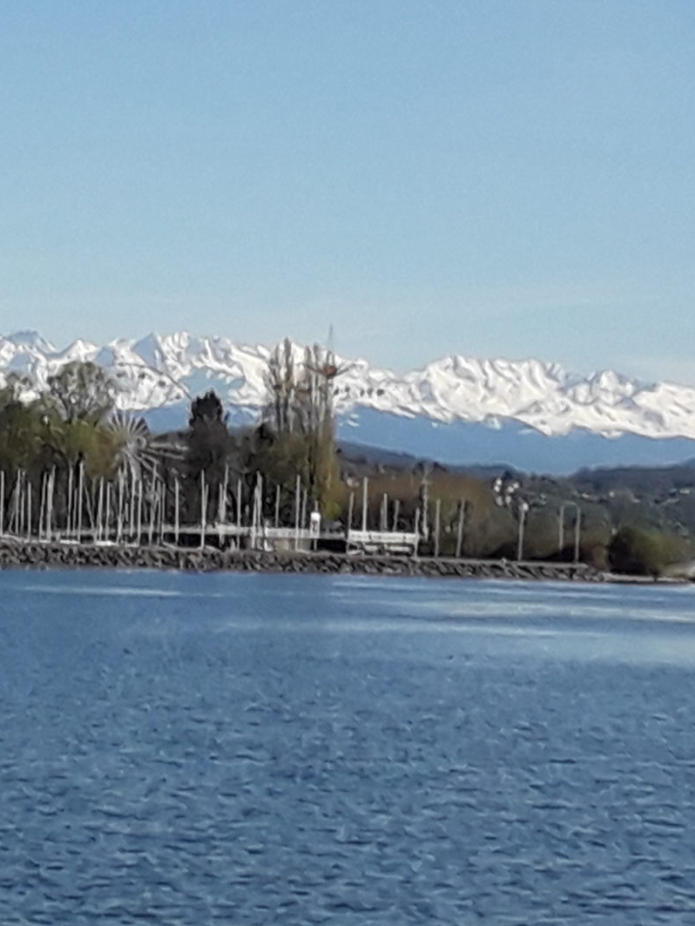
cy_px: 287
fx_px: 1739
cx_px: 122
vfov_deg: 29.5
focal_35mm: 65
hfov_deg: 22.2
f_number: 1.9
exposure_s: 1/2427
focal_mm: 3.6
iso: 40
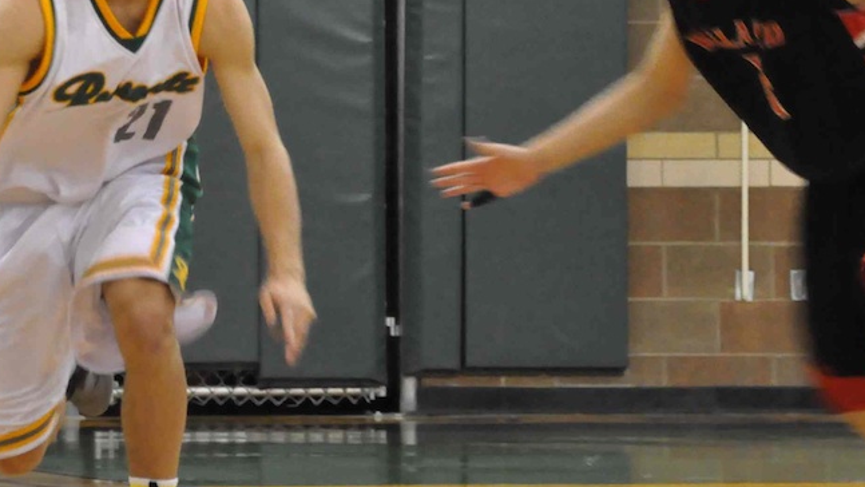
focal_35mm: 382
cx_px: 130
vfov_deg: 3.2
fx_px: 8767
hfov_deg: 5.6
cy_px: 116
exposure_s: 1/60
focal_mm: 105
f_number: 5.6
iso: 3200
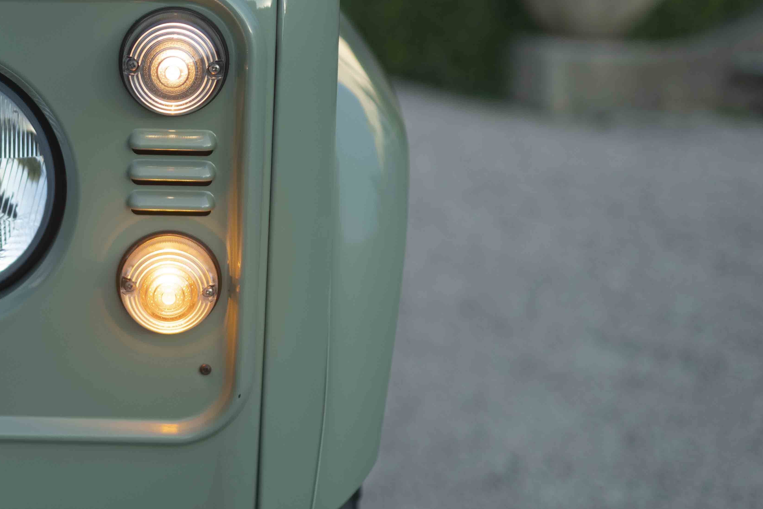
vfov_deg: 16.2
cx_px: 73
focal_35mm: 84
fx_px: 1781
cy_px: 338
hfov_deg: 23.5
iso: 100
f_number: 1.4
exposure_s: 1/400
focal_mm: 35
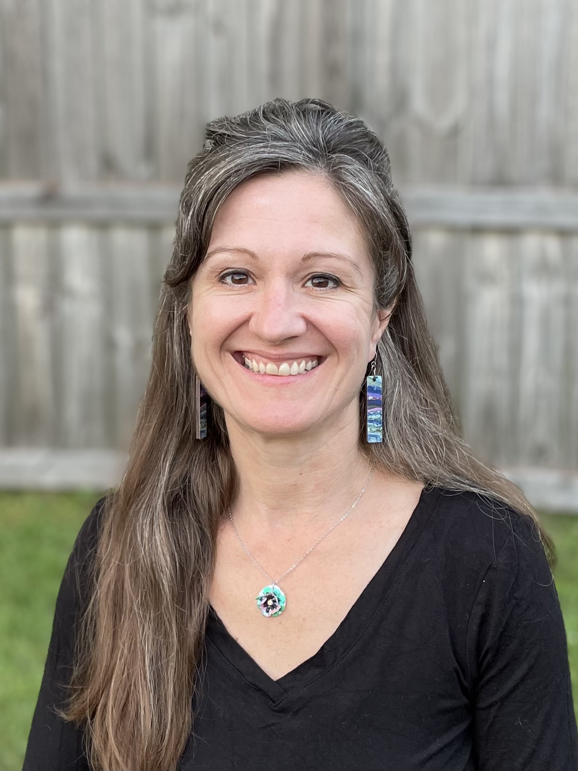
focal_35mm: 26
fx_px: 579
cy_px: 386
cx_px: 289
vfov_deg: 67.3
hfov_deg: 53.1
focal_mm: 4.2
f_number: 1.6
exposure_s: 1/121
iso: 80
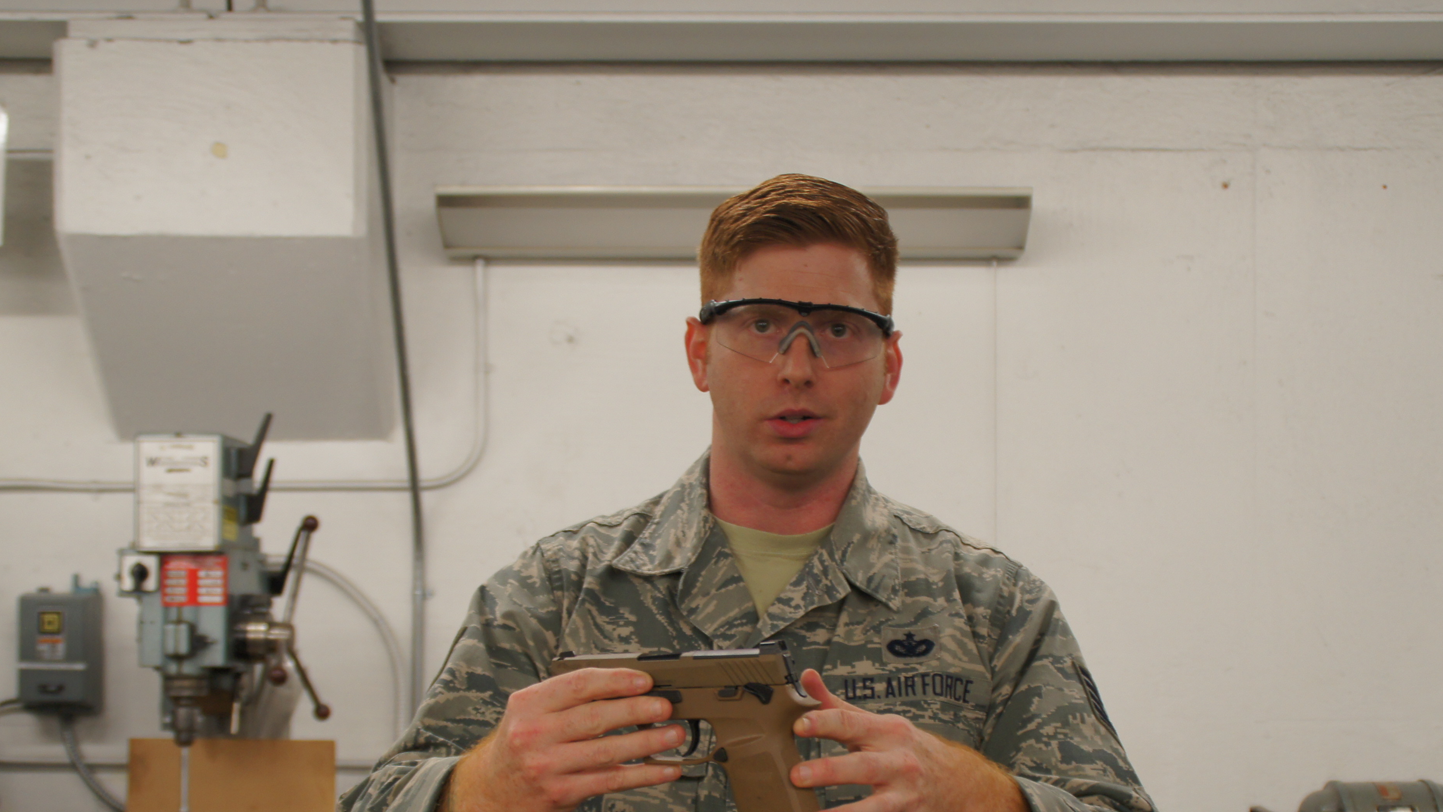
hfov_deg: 36.0
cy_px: 555
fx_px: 2219
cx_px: 787
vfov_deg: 20.6
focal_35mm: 58
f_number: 4
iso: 400
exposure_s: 1/50
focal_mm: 28
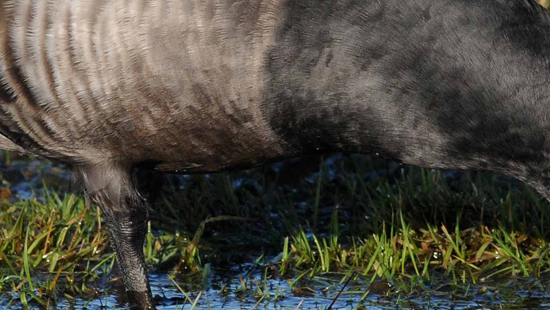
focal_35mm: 2628
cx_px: 324
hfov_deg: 0.8
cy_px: 167
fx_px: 38326
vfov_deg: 0.5
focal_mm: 500
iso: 400
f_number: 10
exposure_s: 1/500
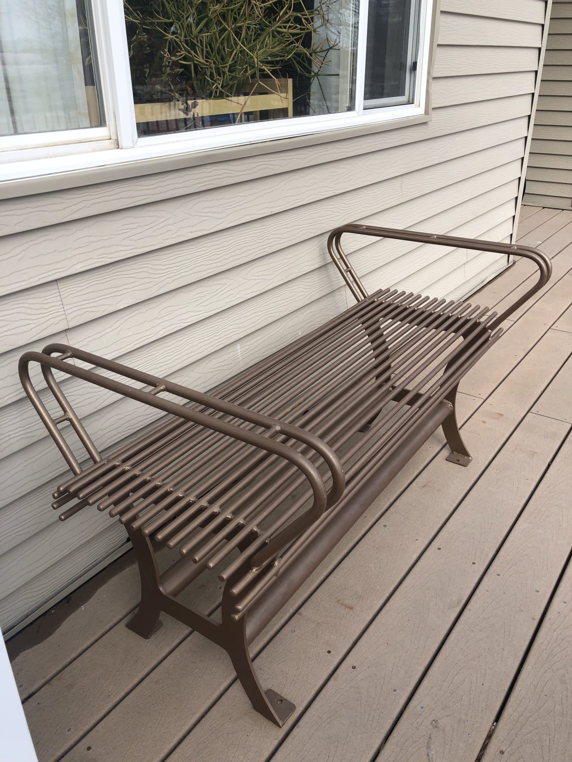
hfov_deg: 49.7
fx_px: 617
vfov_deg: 63.4
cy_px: 381
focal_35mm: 28
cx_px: 286
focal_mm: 3.99
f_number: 1.8
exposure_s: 1/1066
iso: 20
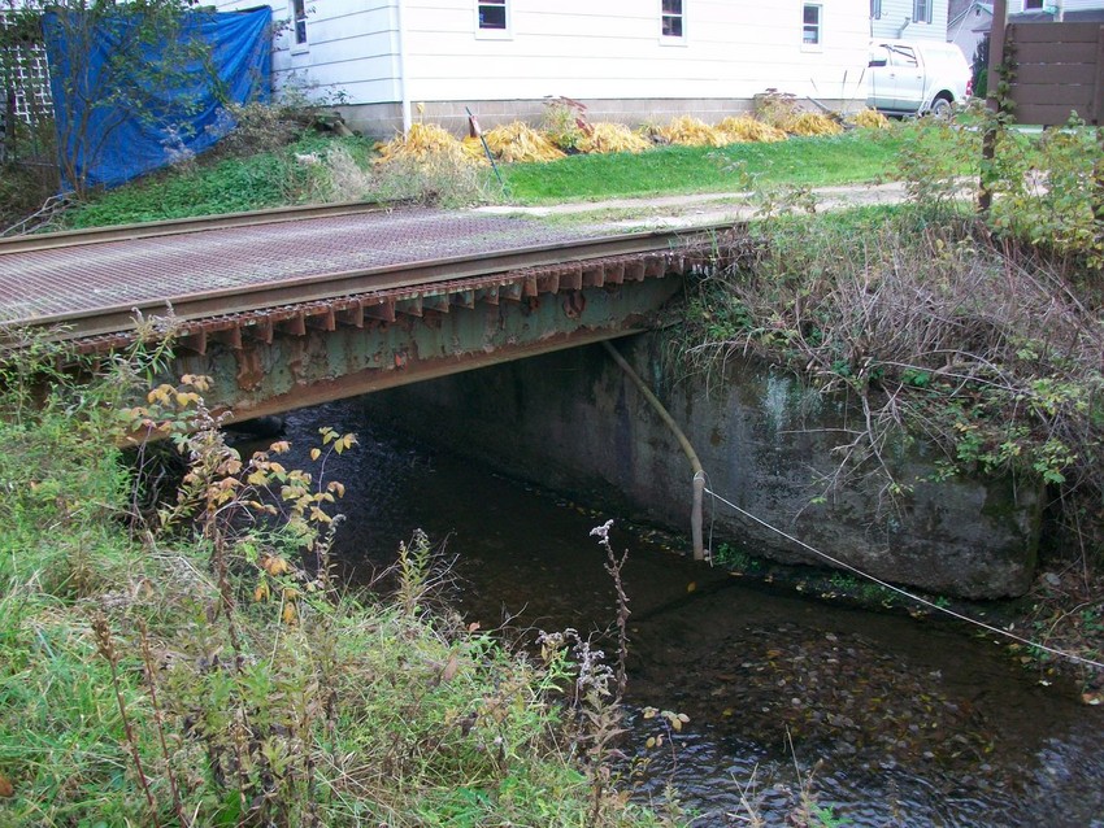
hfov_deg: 56.8
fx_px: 1021
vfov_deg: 44.2
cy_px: 414
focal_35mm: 32
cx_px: 552
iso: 64
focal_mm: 5.7
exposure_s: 1/100
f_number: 2.8
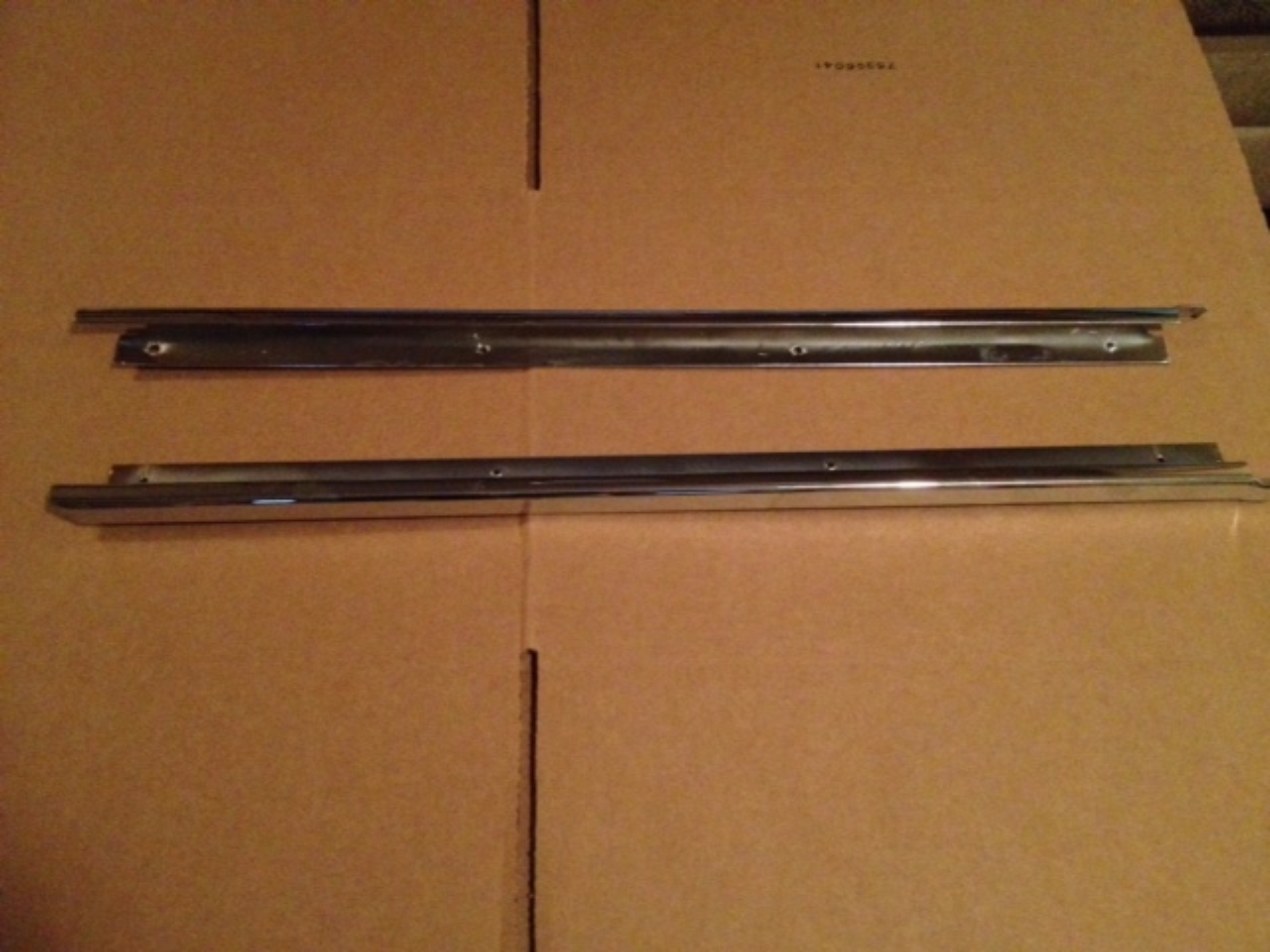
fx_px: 1284
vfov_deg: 40.7
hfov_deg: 52.6
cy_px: 476
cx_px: 635
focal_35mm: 35
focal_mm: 4.28
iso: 800
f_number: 2.4
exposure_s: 1/15
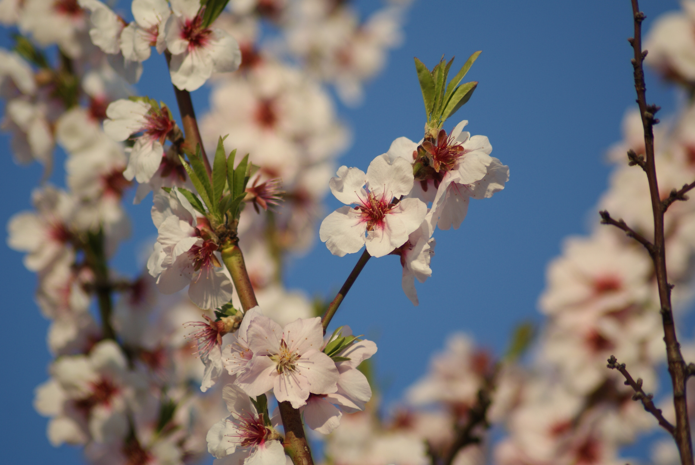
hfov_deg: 4.6
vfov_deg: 3.1
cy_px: 232
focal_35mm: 450
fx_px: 8698
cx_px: 348
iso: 100
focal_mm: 300
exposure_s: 1/320
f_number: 5.6
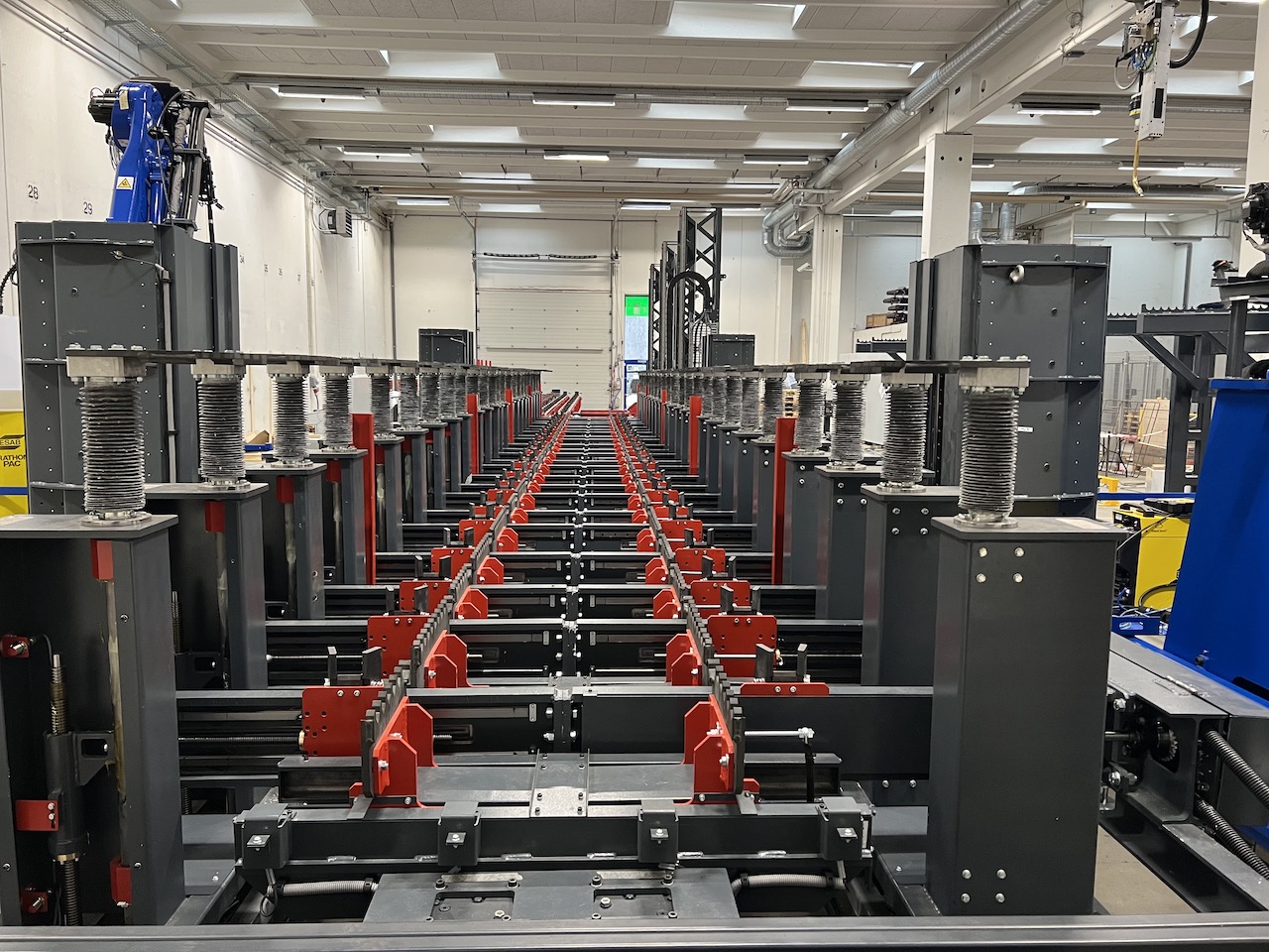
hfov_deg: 67.3
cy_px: 476
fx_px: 953
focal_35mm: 26
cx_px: 634
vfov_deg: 53.1
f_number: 1.5
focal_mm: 5.7
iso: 320
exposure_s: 1/50
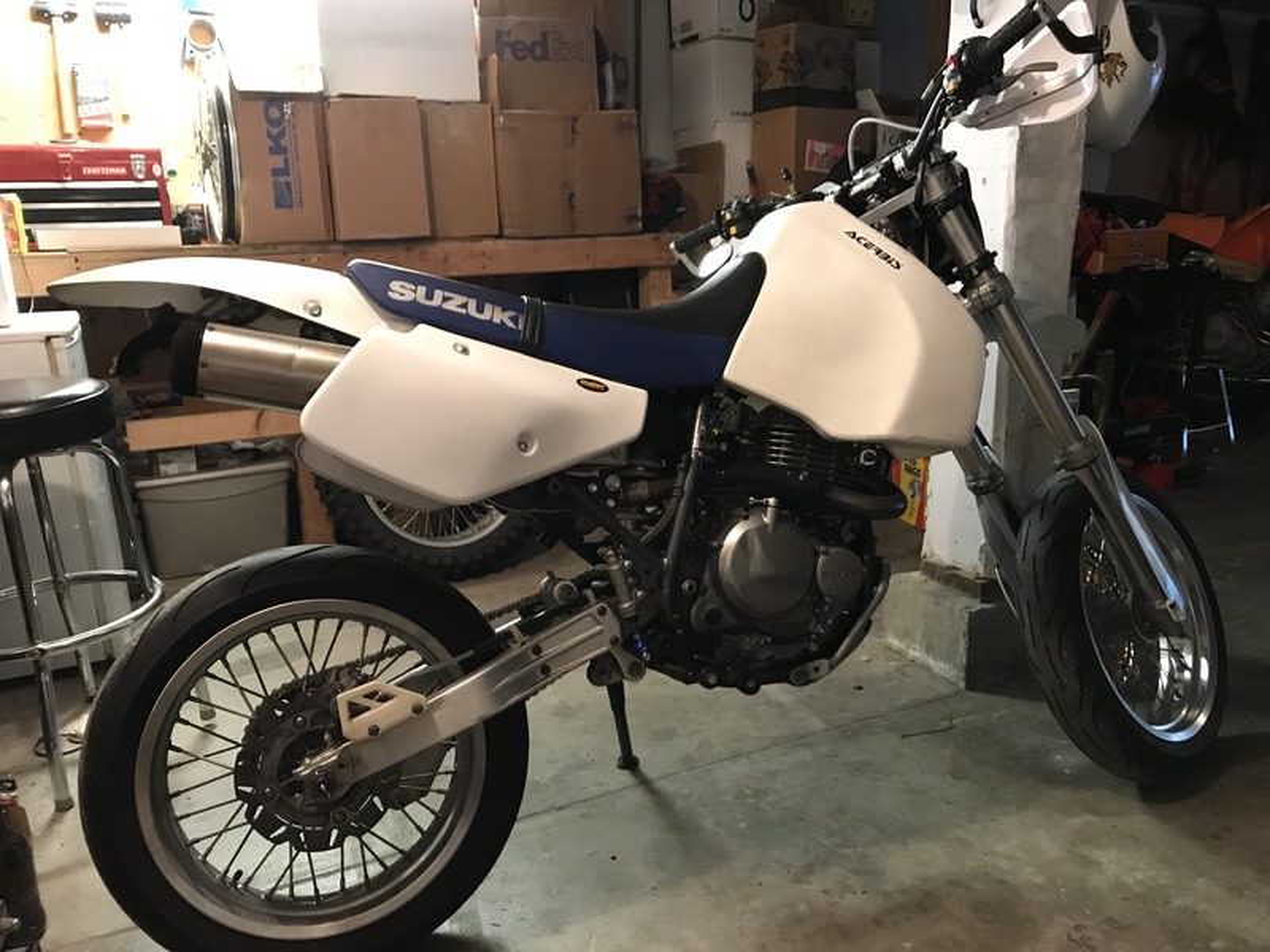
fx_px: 1027
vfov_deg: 49.7
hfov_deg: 63.4
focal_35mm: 28
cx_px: 635
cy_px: 476
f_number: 1.8
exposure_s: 1/12
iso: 100
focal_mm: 3.99
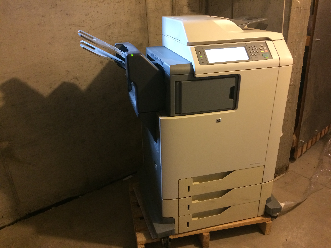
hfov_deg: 61.7
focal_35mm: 29
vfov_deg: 48.2
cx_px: 166
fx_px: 277
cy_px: 124
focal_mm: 4.15
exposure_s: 1/25
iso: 320
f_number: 2.2
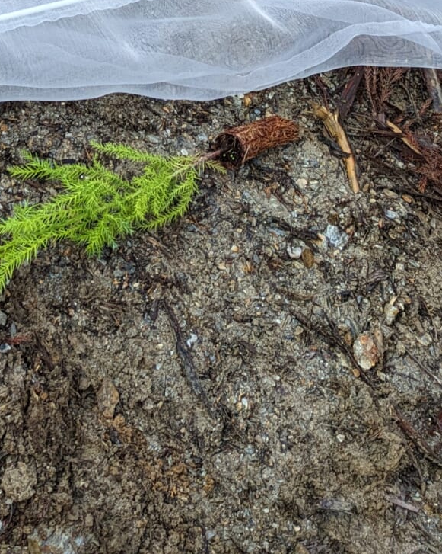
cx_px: 38
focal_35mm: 86
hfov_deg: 17.6
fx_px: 1407
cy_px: -204
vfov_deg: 20.0
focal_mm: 5.43
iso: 44
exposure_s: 1/623
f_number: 1.89
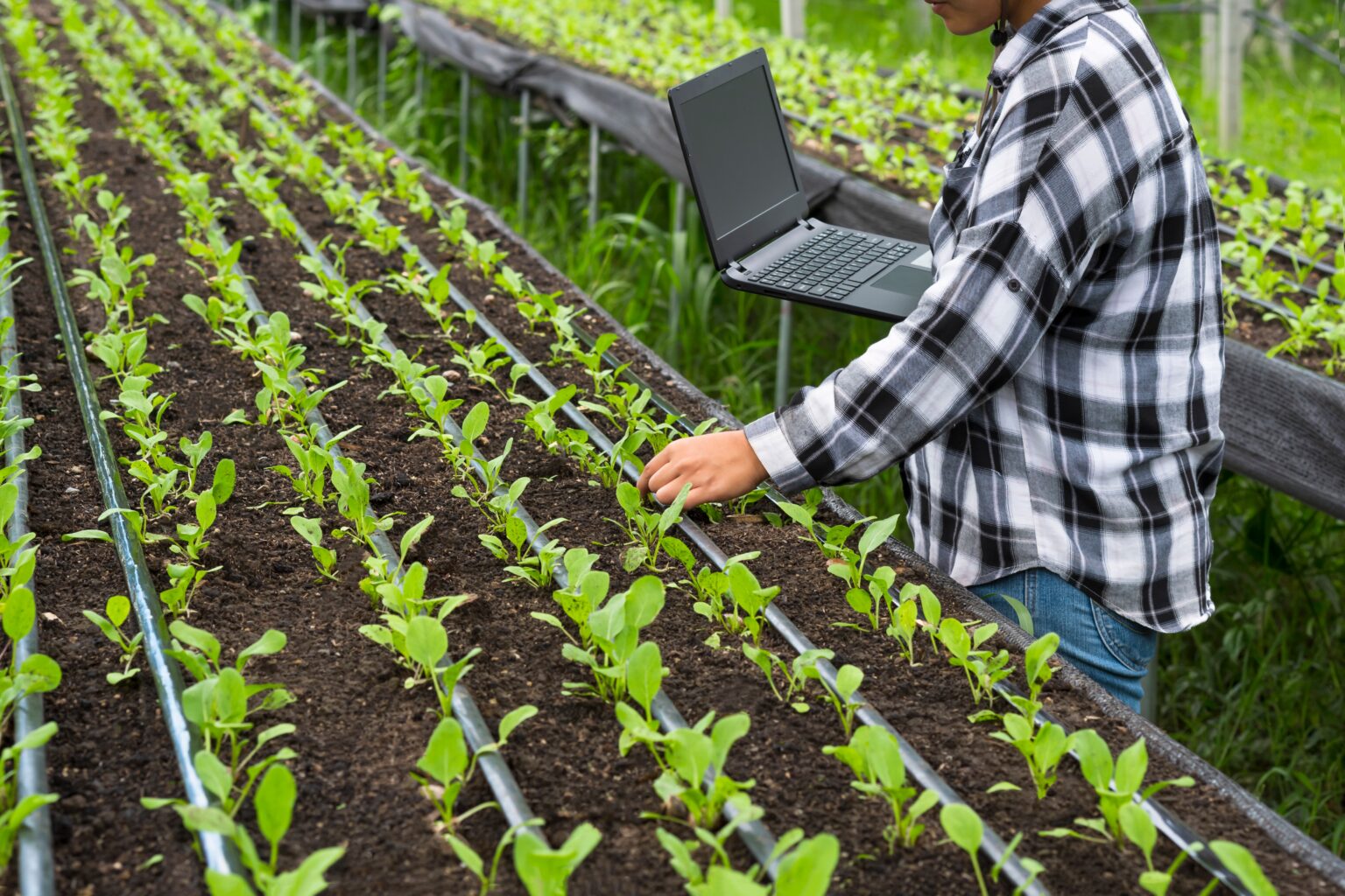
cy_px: 448
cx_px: 672
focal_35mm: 90
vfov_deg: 15.2
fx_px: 3362
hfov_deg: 22.6
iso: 200
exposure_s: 1/200
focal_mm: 60
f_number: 5.6
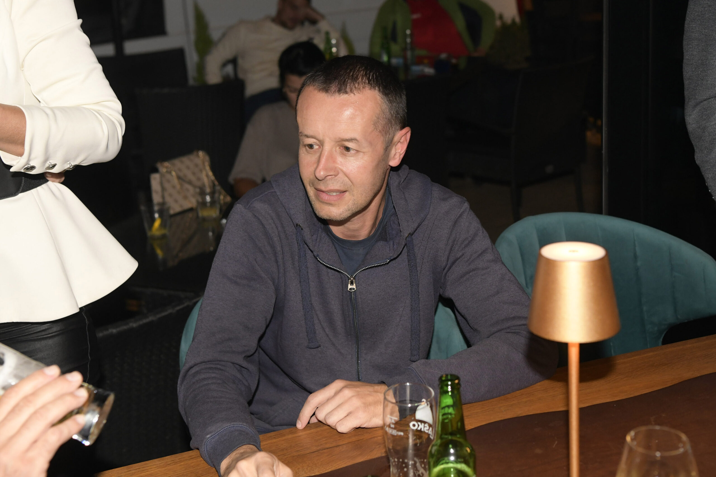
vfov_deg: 29.8
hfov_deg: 43.6
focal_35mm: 45
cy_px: 238
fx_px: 895
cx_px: 358
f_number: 4
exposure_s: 1/250
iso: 1600
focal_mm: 45
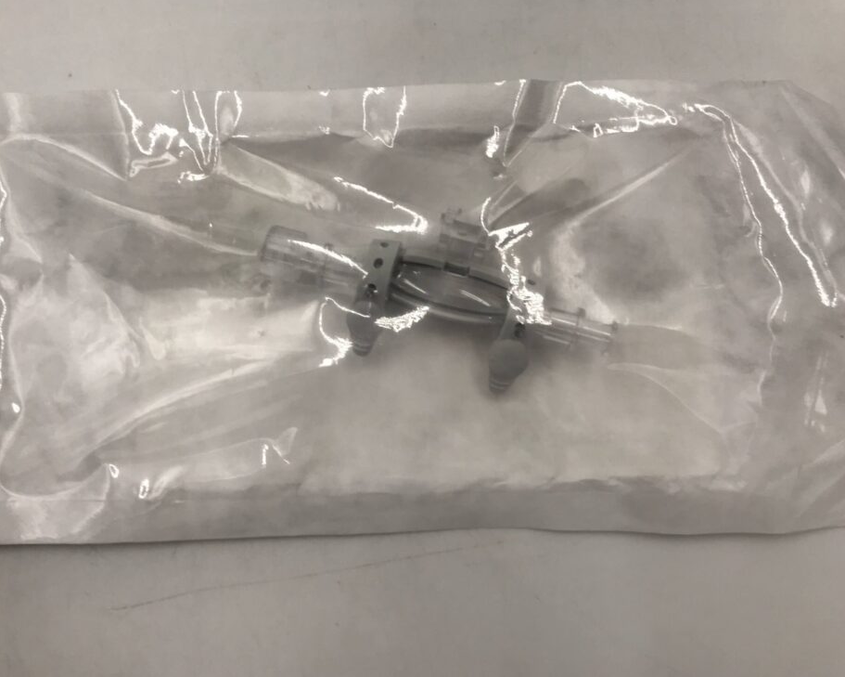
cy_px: 330
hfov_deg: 58.7
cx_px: 389
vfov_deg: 48.5
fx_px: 750
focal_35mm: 30
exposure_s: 1/60
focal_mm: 3.99
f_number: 1.8
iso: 25
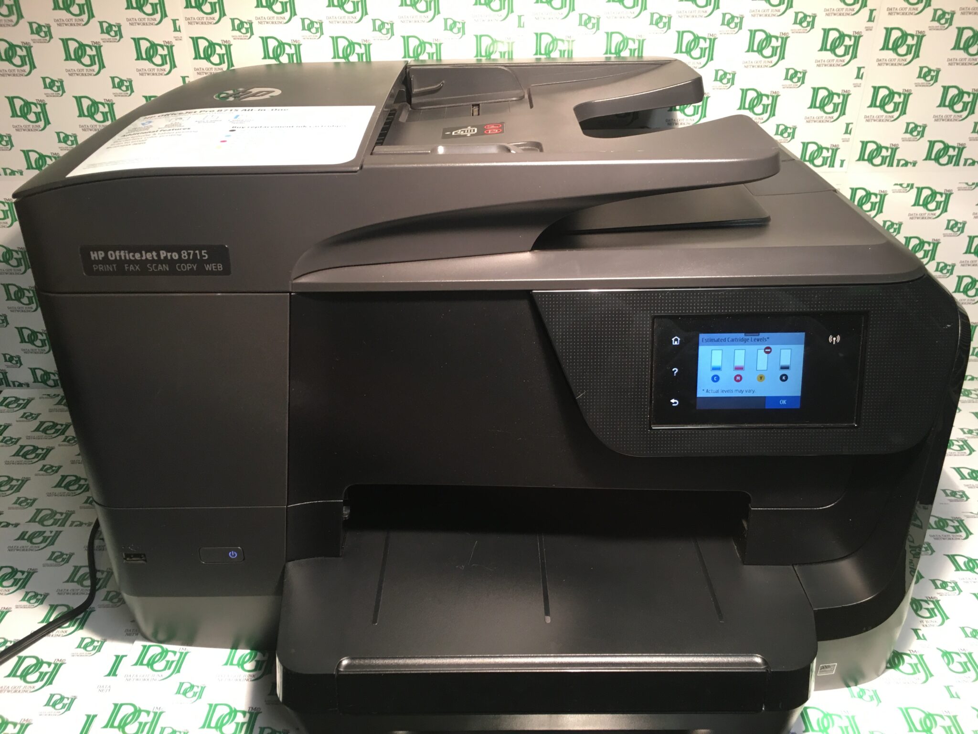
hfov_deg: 61.7
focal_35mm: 29
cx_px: 489
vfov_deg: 48.2
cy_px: 367
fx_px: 819
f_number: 2.2
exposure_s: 1/30
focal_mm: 4.15
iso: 40
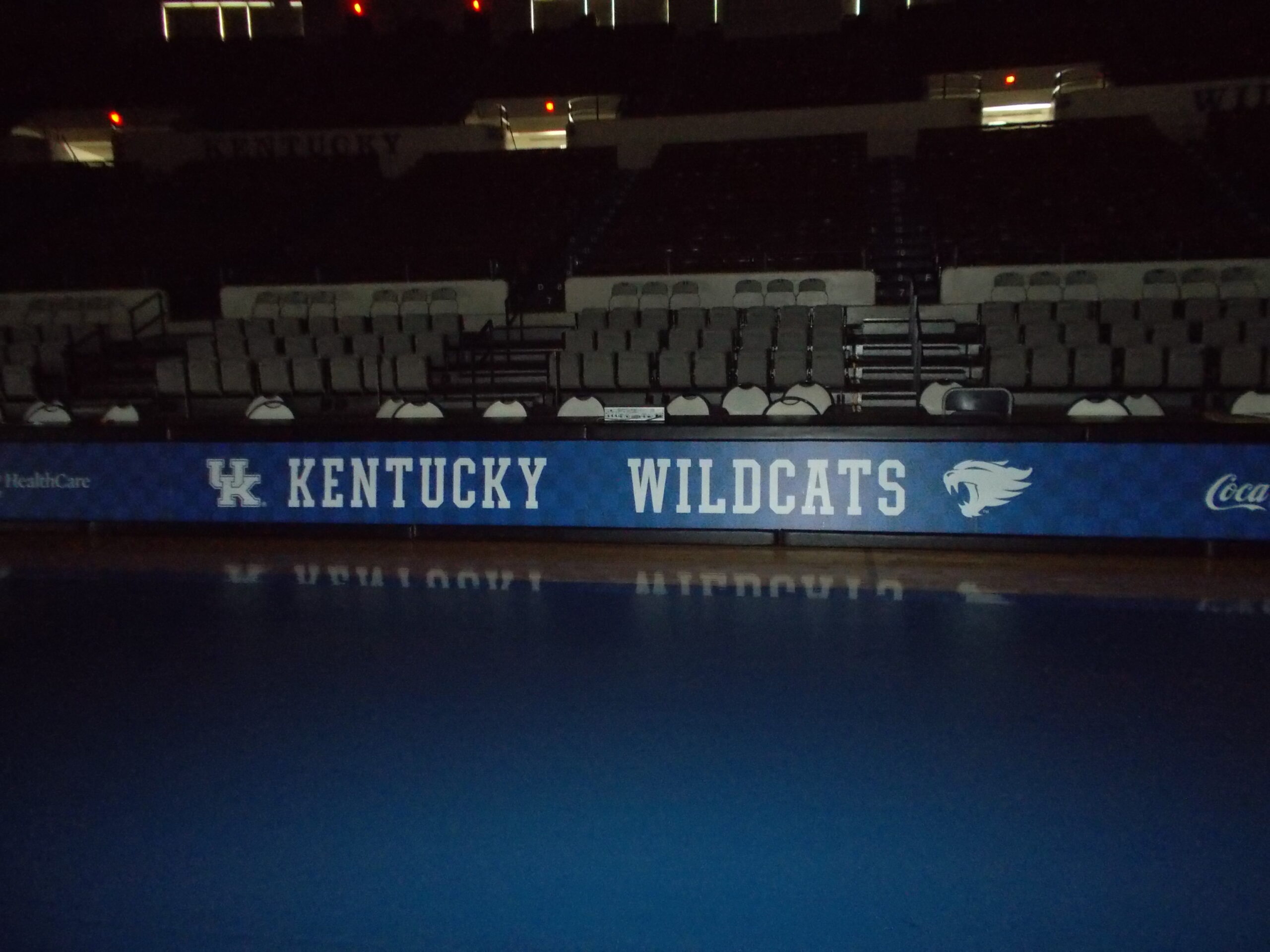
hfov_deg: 67.3
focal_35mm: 26
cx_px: 635
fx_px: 954
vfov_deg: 53.1
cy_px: 476
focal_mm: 4.6
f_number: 3.2
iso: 800
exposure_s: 1/25
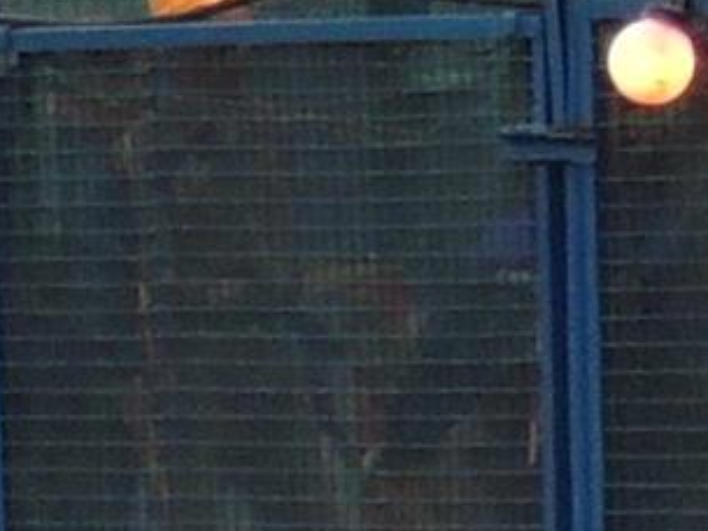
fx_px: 16137
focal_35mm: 789
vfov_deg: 1.9
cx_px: -1293
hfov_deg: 2.5
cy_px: 1432
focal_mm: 21.4
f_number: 4.2
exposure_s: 1/400
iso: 250
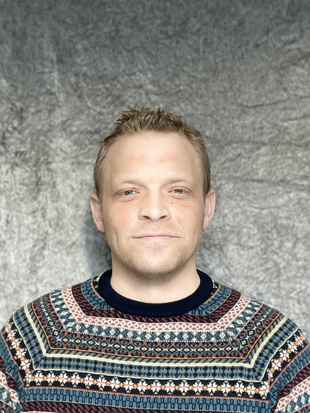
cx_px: 155
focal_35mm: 30
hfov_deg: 46.8
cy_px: 206
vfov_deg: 60.0
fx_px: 358
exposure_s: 1/92
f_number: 2.2
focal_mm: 2.71
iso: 100
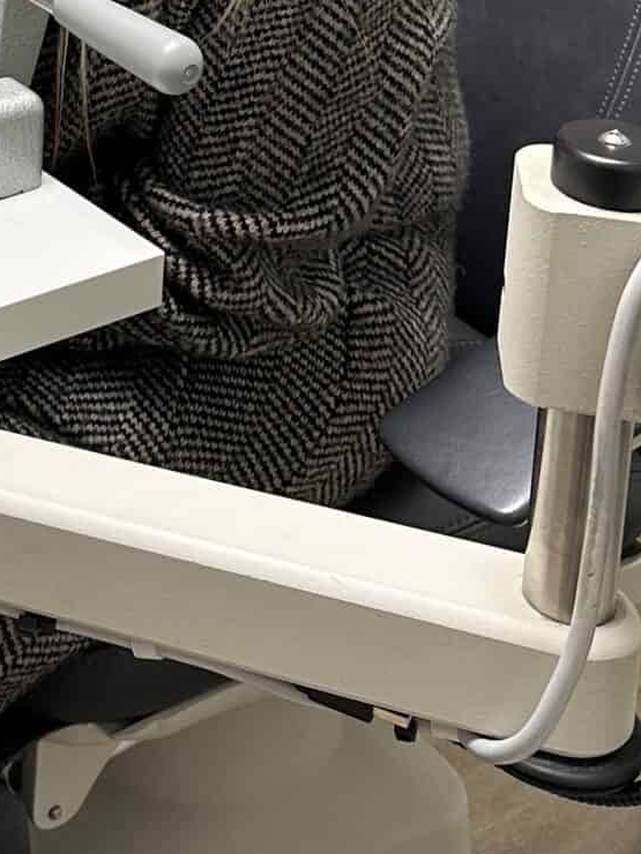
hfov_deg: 16.0
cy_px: -323
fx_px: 2049
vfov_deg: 20.9
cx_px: -365
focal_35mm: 83
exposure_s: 1/60
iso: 125
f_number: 1.78
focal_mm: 6.86
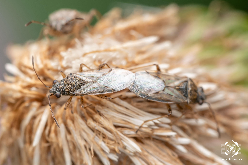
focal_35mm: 105
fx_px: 723
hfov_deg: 19.5
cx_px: 124
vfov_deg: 13.0
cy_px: 82
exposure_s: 1/200
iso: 200
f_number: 14
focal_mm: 105
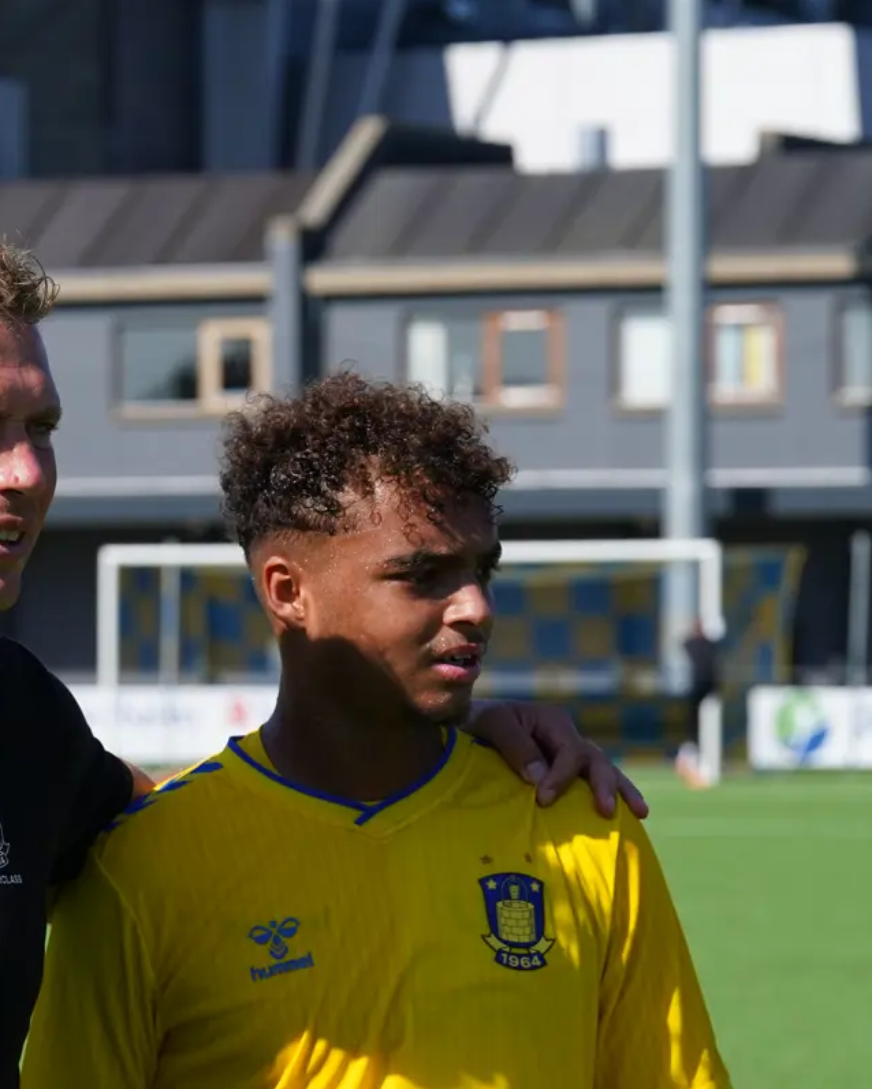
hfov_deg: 7.9
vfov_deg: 9.9
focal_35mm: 195
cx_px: 146
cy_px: 544
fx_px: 6288
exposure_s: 1/1600
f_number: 6.3
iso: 320
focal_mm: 92
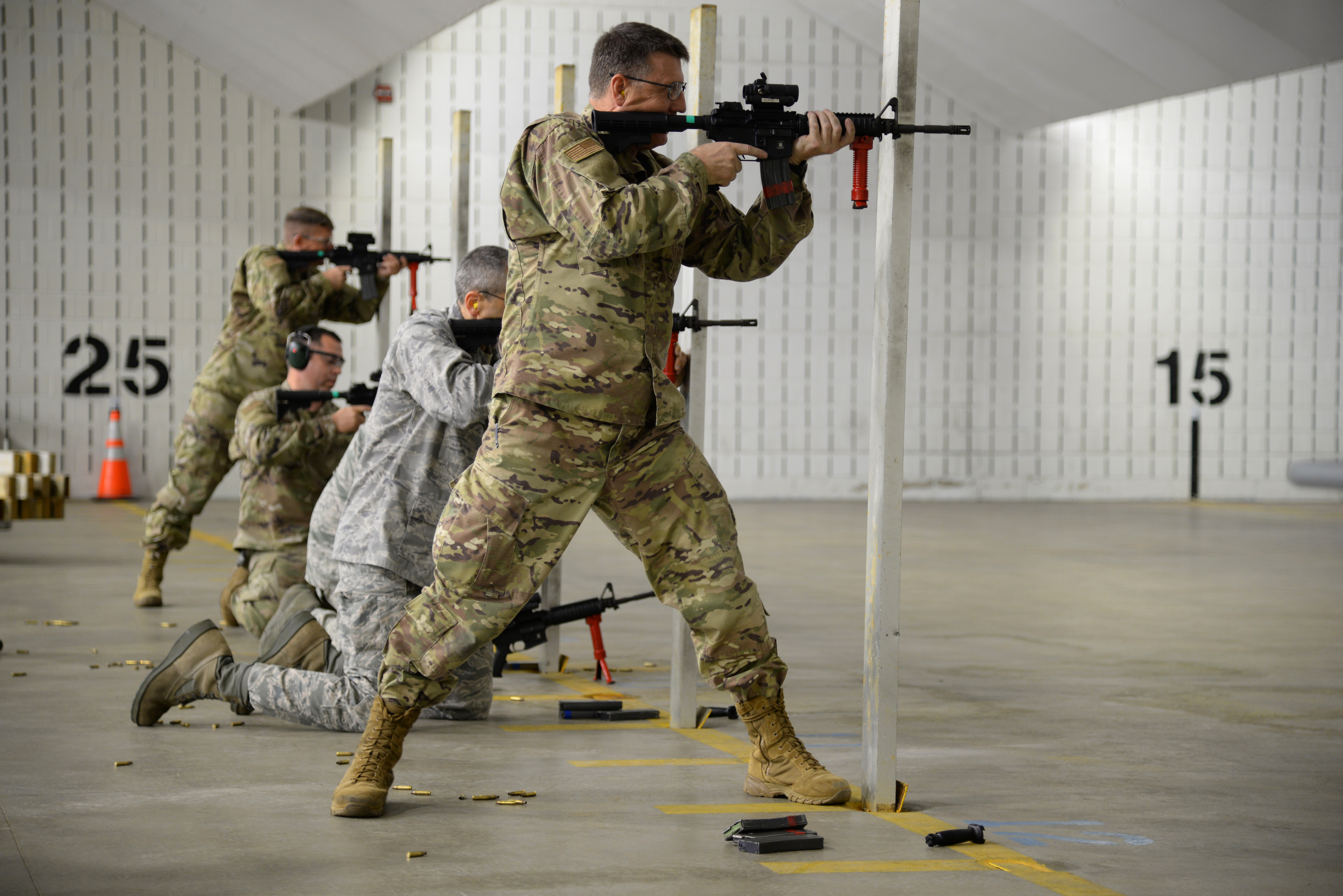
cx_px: 672
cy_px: 448
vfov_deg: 14.9
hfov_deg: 22.1
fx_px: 3433
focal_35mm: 92
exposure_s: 1/60
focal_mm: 92
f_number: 4
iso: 560
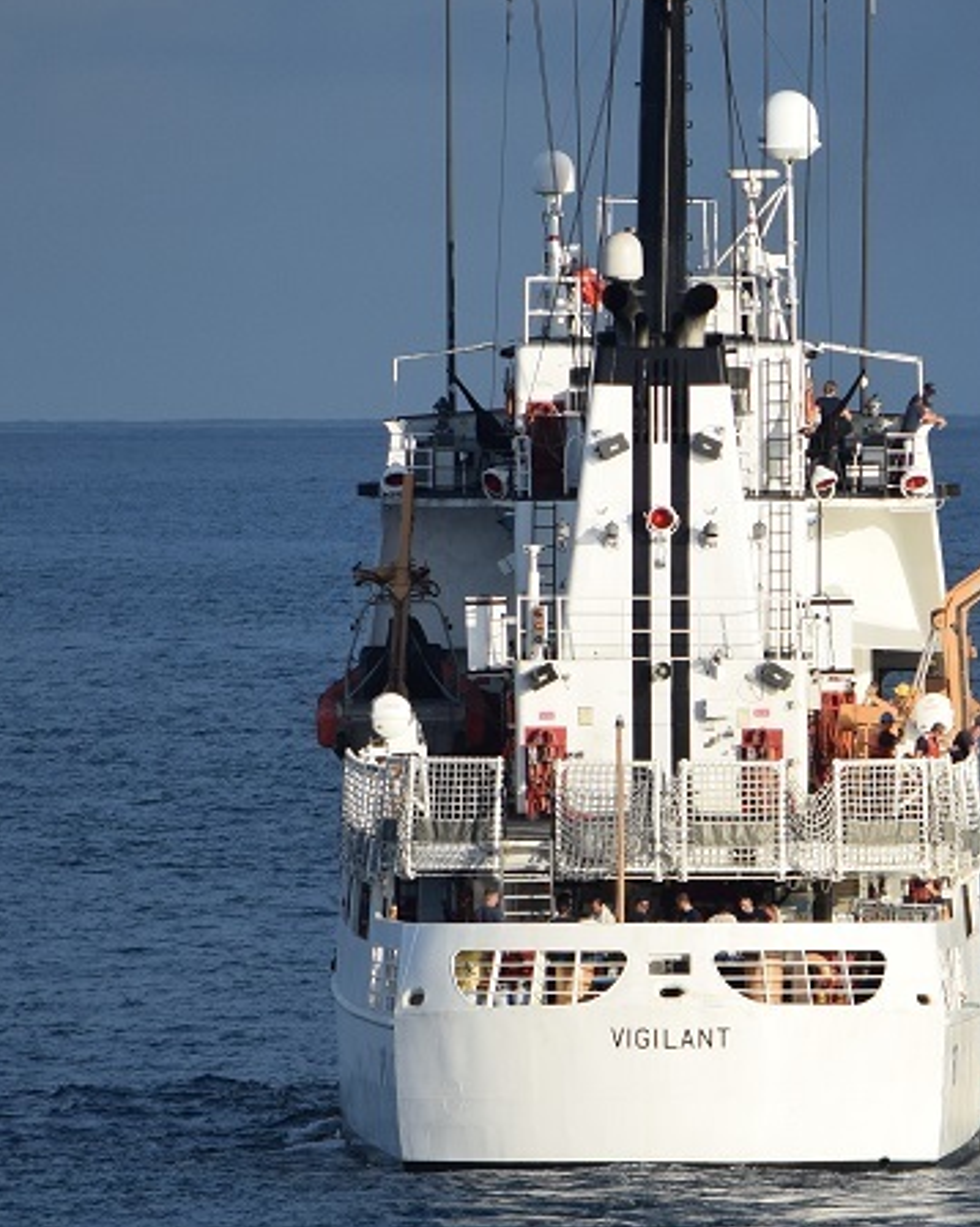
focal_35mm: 1061
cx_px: 720
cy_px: 597
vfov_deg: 1.8
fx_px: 38493
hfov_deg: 1.5
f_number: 7.1
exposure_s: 1/2000
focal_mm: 300
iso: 400
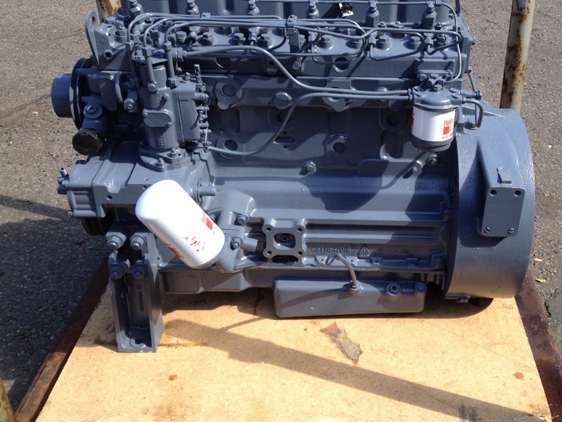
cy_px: 172
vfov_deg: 33.5
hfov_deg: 43.7
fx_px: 698
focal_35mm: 43
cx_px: 330
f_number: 2.4
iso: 50
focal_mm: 4.28
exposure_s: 1/480
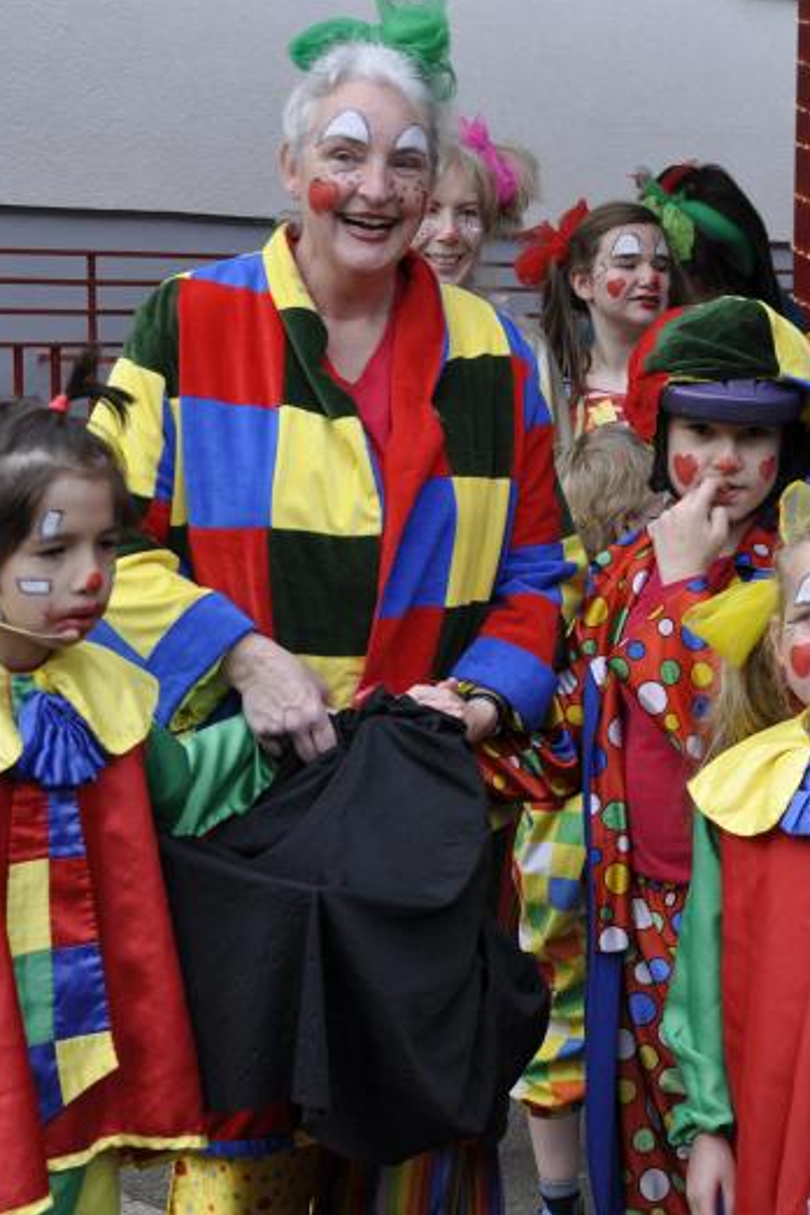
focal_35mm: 78
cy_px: 604
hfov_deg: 17.5
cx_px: 496
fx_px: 2632
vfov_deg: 26.0
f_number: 6.3
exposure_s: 1/40
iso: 200
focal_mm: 34
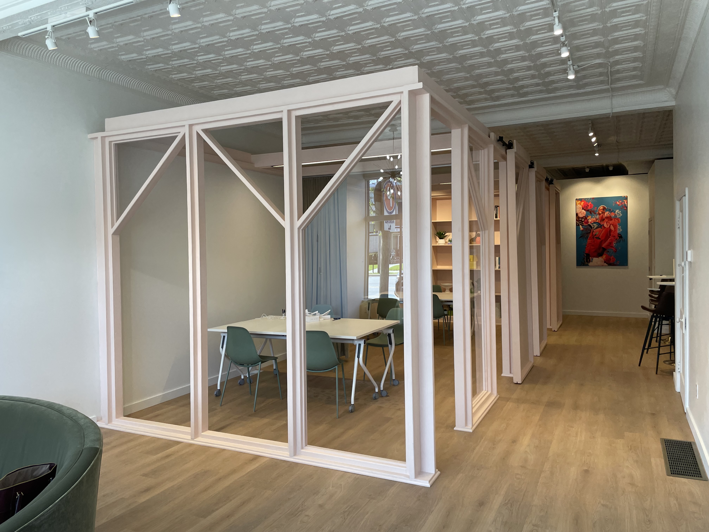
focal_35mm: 26
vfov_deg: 53.1
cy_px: 266
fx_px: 533
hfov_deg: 67.3
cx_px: 354
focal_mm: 4.2
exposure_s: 1/120
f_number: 1.6
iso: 64
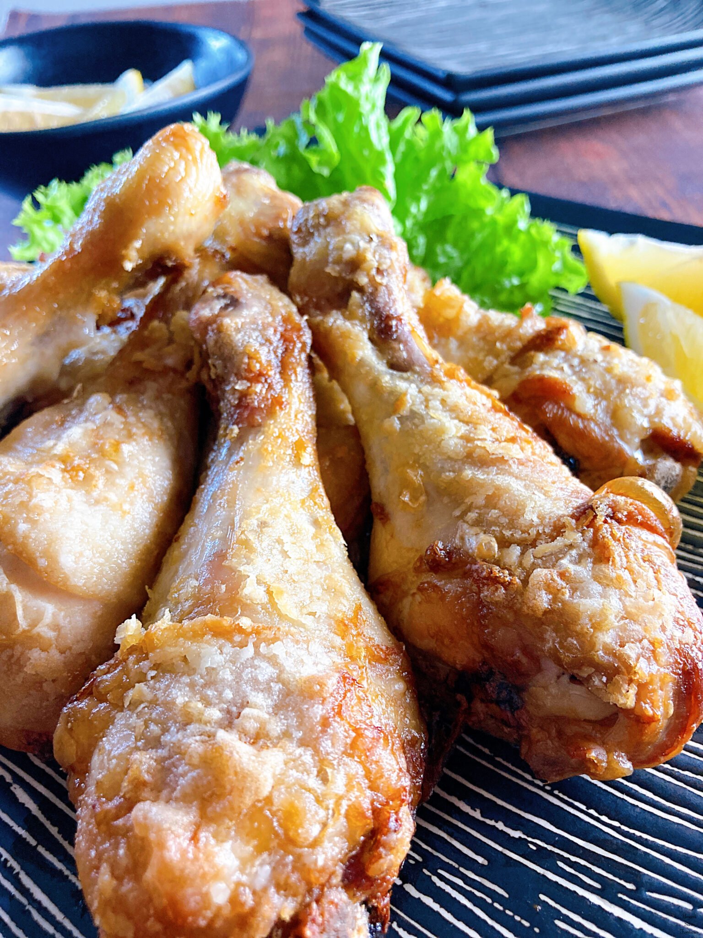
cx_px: 352
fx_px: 758
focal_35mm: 28
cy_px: 469
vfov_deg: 63.4
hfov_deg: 49.7
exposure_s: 1/50
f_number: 1.8
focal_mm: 3.99
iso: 160
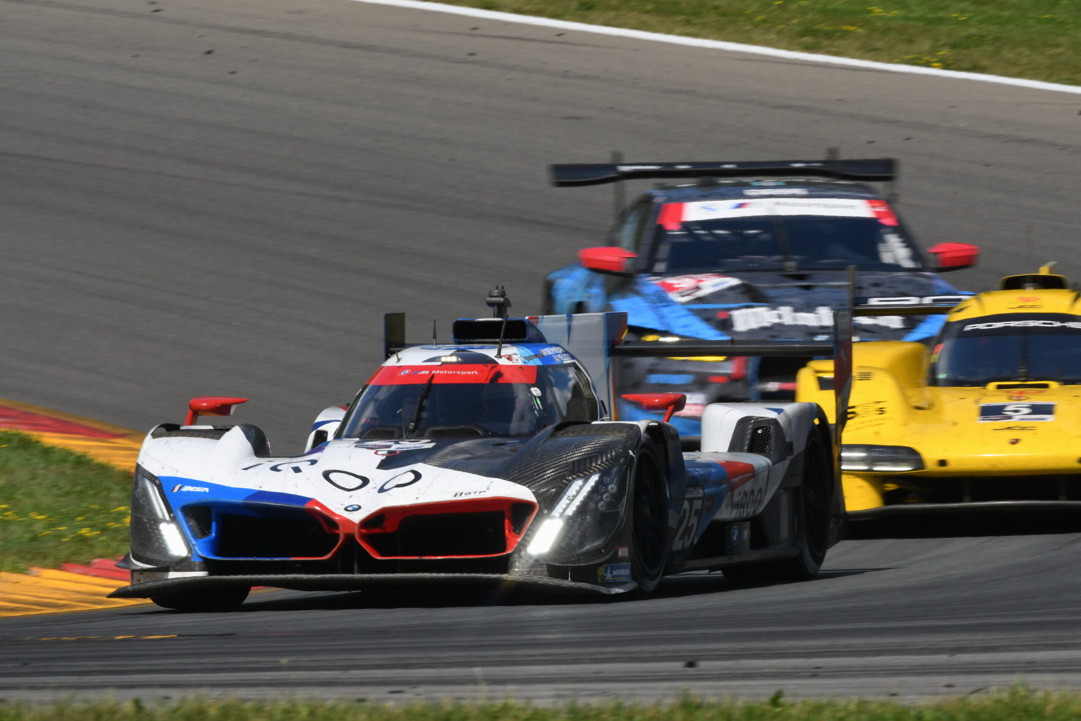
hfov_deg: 3.8
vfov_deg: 2.5
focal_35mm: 540
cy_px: 360
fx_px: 16215
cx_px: 540
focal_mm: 360
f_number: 18
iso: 250
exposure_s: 1/250
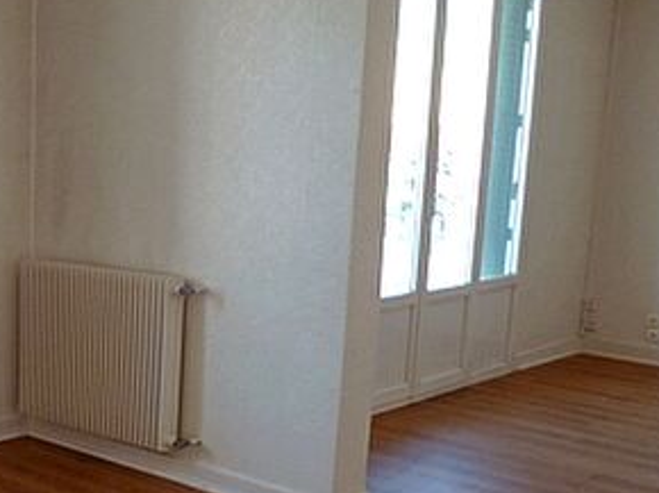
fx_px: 1103
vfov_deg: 25.0
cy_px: 346
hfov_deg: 31.9
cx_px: 89
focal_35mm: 58
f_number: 2.5
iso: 100
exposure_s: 1/60
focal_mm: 4.3
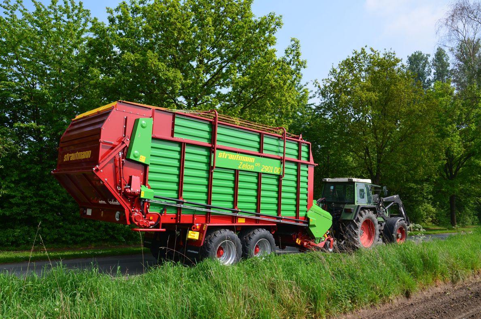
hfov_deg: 62.0
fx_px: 400
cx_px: 240
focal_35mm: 30
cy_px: 160
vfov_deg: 43.4
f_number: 11
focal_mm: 20
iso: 140
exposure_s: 1/125
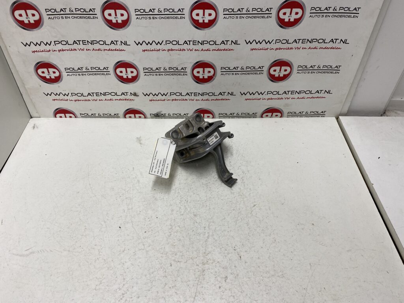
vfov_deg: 53.1
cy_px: 152
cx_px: 202
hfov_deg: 67.3
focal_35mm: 26
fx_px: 303
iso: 50
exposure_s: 1/100
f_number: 1.8
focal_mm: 4.25
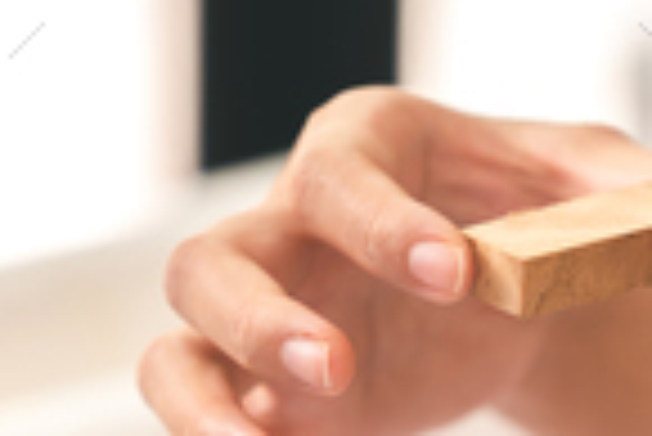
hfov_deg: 2.9
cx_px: 319
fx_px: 12926
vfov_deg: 1.9
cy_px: 607
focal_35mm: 713
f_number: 2.8
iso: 320
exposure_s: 1/200
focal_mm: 175
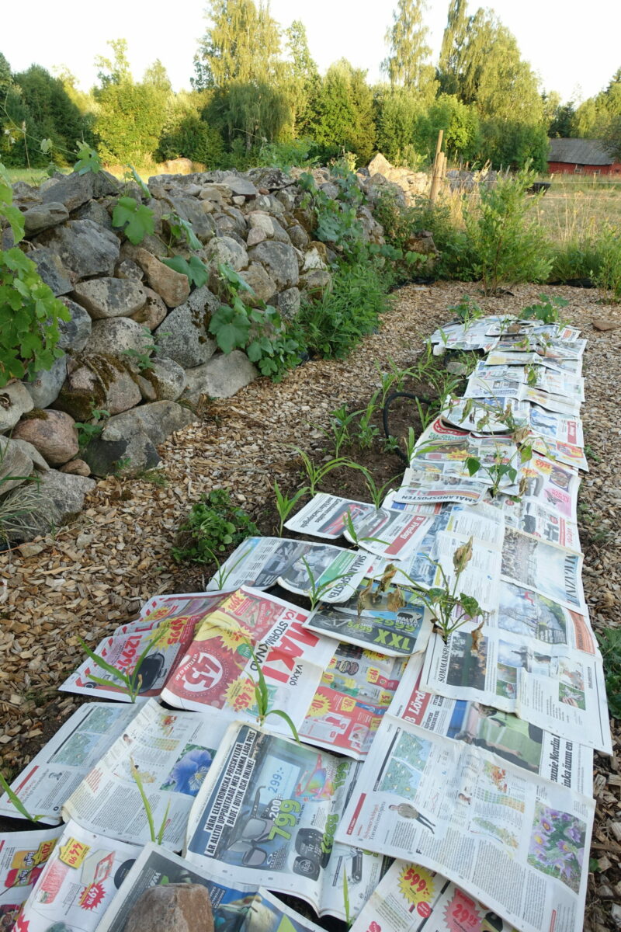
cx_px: 310
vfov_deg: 73.7
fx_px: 621
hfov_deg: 53.1
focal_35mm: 24
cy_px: 466
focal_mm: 8.8
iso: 125
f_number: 5
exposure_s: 1/80
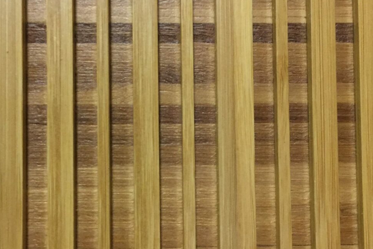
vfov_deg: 26.9
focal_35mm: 50
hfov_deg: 39.6
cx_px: 169
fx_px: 518
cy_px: 151
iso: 250
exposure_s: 1/33
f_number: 2.2
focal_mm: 4.15
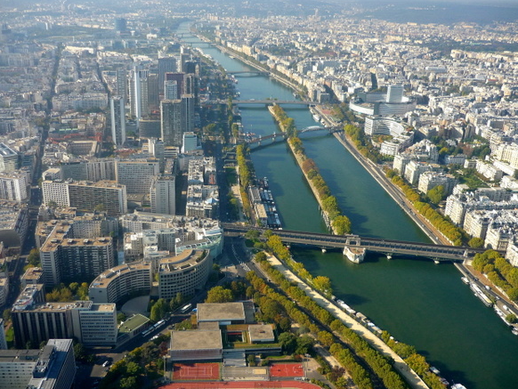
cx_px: 252
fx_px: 509
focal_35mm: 34
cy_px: 190
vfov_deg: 41.8
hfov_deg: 53.9
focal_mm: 5.5
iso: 100
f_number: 2.8
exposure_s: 1/800
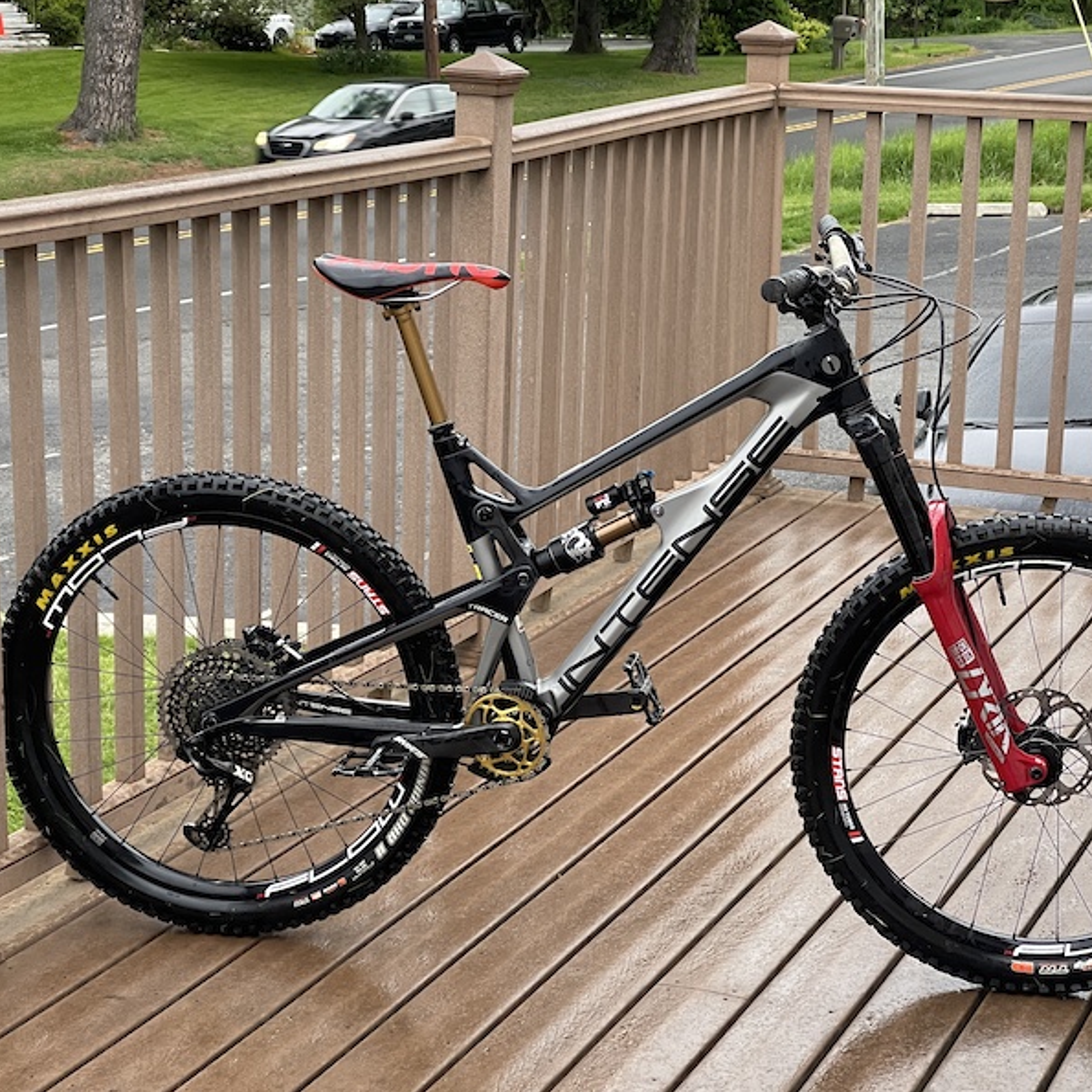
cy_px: 545
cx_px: 642
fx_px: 2712
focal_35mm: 76
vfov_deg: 22.8
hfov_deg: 22.7
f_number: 2.2
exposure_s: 1/68
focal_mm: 7.5
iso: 200
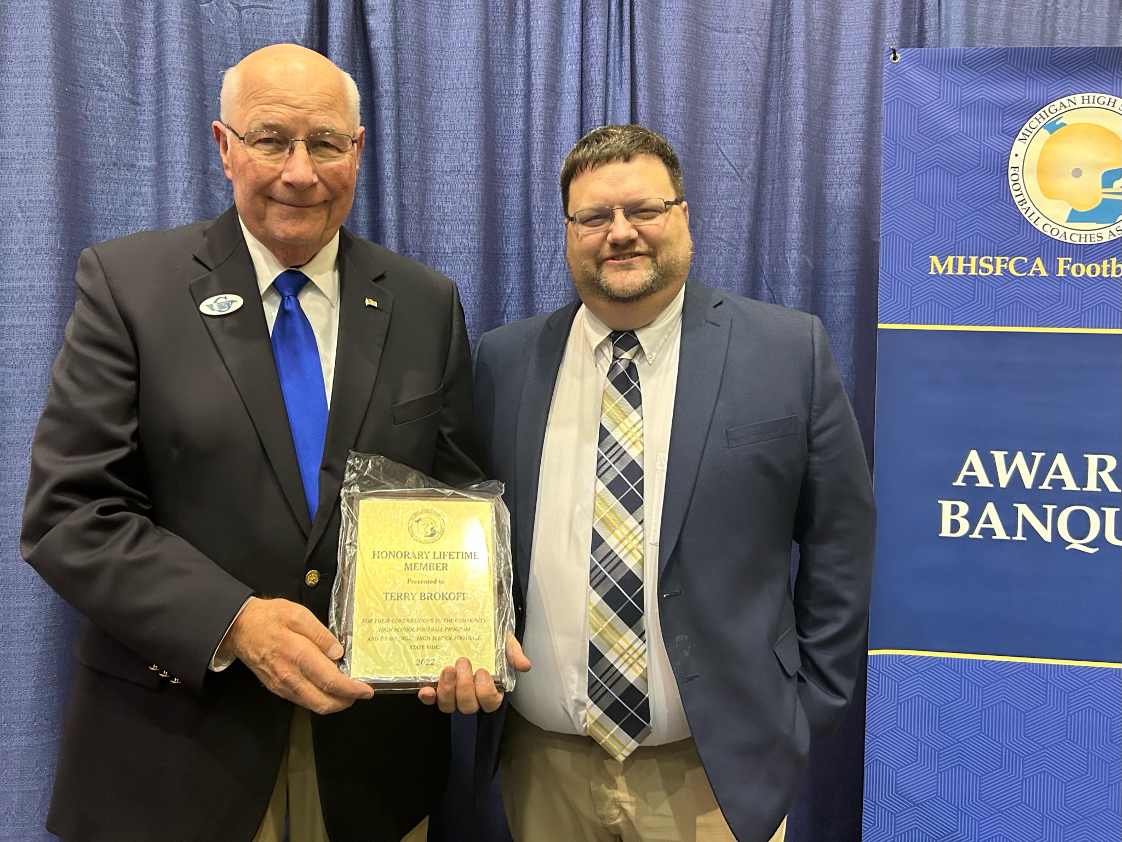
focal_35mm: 26
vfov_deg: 53.1
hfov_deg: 67.3
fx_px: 843
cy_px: 421
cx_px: 561
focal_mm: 5.7
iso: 400
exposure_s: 1/40
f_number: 1.5
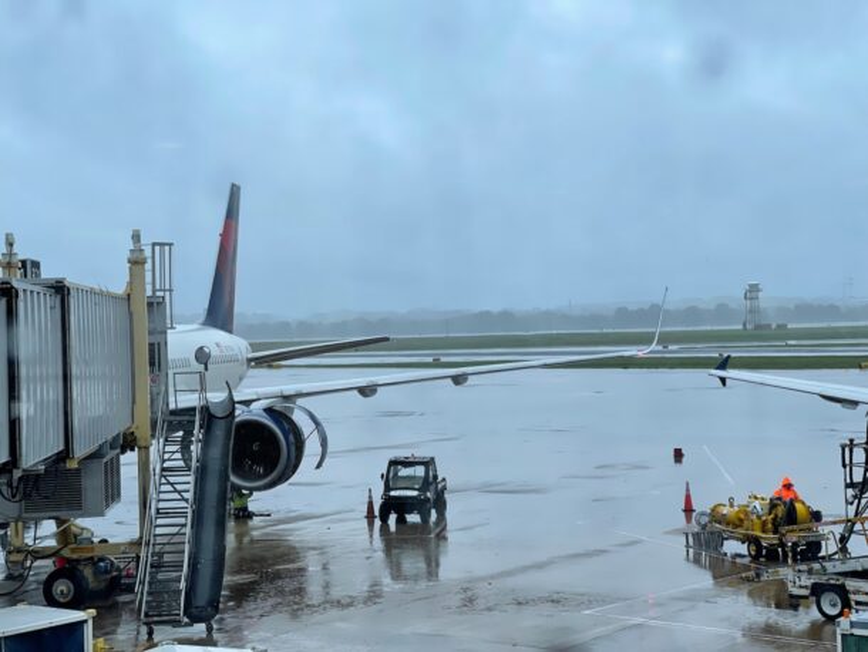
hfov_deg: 30.3
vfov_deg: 22.9
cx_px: 434
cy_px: 326
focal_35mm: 64
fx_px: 1605
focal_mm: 7.5
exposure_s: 1/419
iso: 20
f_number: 2.2
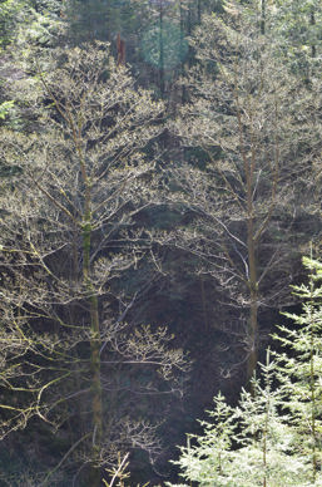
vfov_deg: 27.0
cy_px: 244
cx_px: 161
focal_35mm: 75
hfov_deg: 18.1
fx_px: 1011
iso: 500
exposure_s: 1/60
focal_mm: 50
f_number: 10
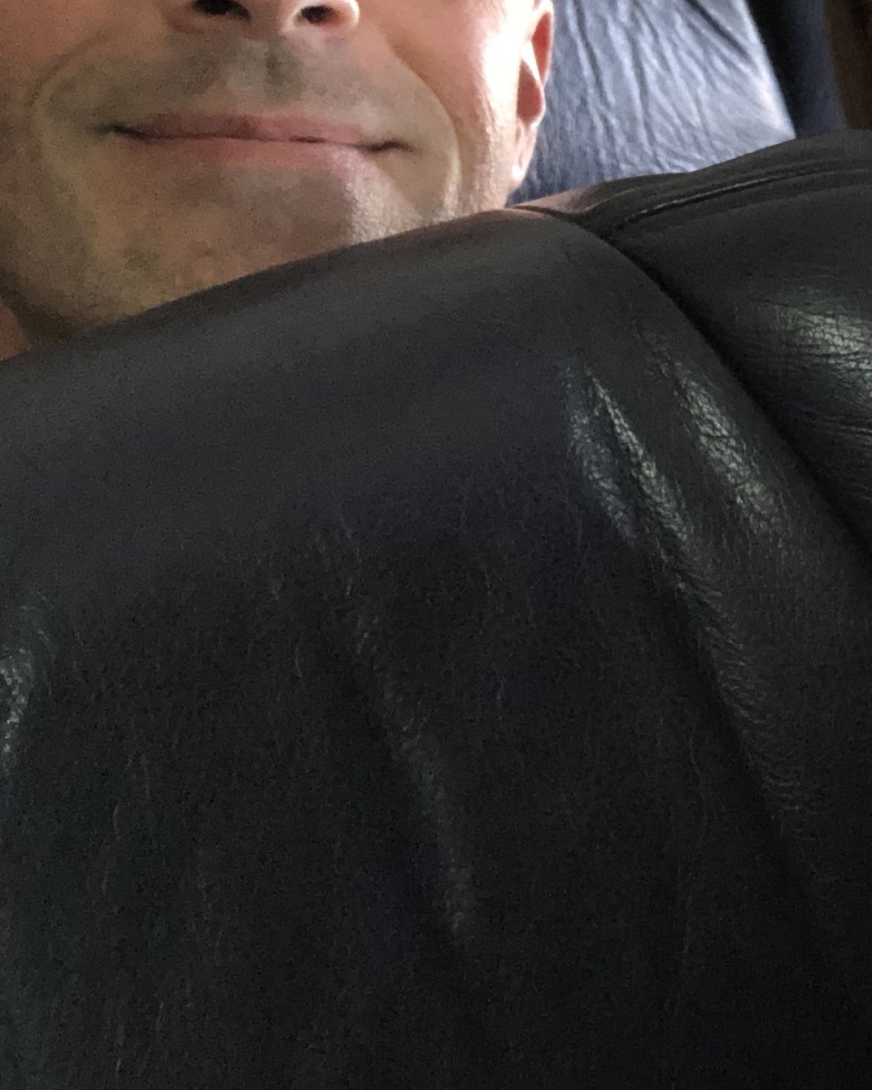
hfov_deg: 19.1
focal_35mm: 72
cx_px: 1232
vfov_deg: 26.2
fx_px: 2323
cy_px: 329
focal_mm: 2.87
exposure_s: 1/33
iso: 200
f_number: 2.2
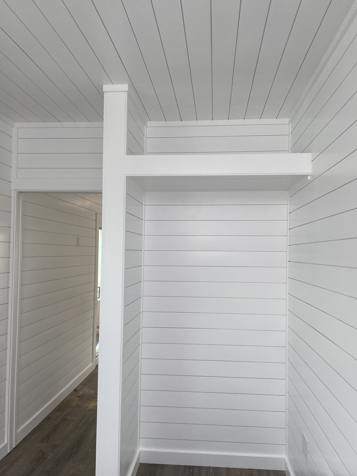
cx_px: 175
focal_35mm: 27
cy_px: 245
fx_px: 371
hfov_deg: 51.4
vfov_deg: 65.3
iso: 32
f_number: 1.6
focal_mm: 4.2
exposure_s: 1/334
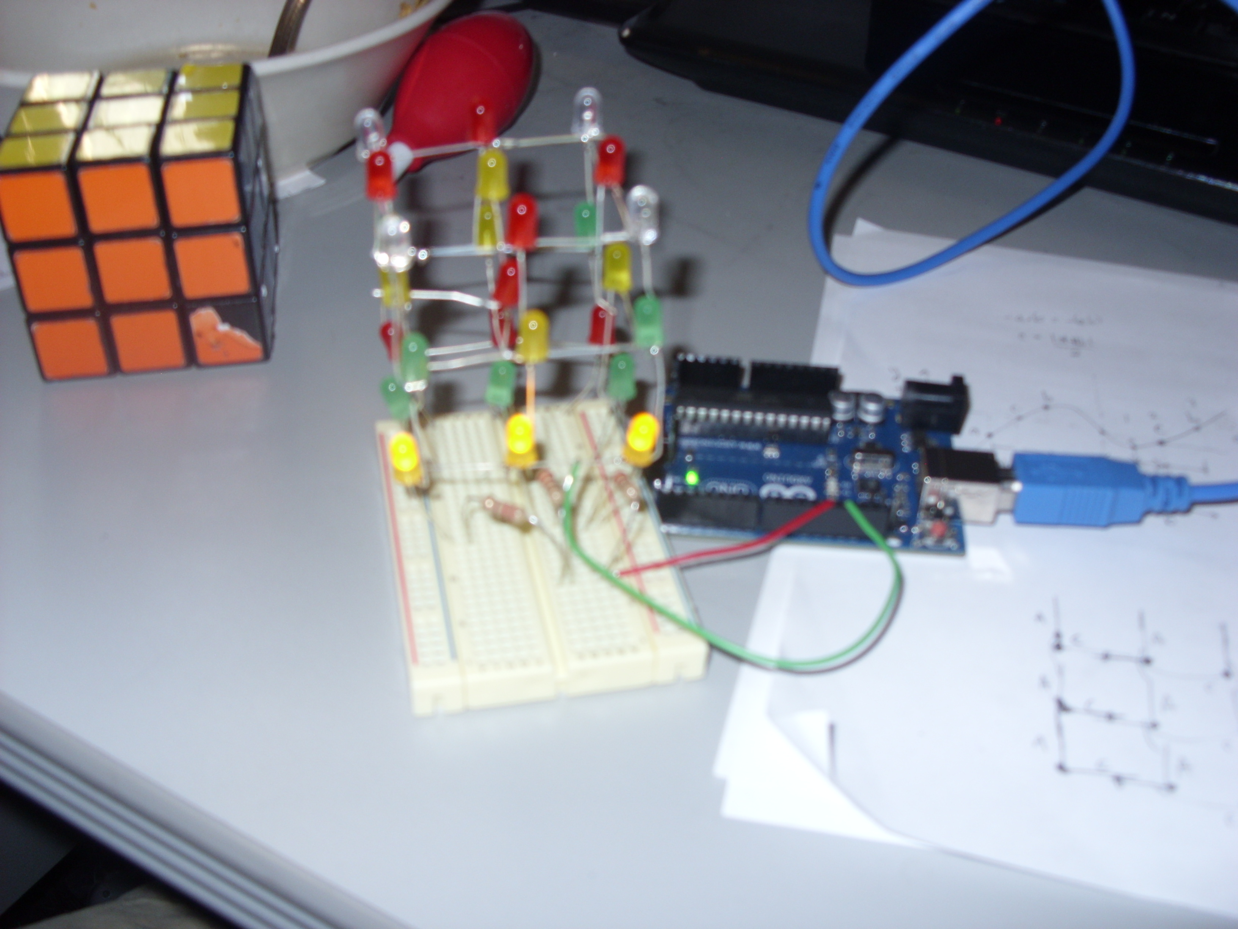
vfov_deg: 37.7
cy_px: 464
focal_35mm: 38
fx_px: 1359
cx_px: 619
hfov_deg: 49.0
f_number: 2.8
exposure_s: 1/30
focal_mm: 6.3
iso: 50
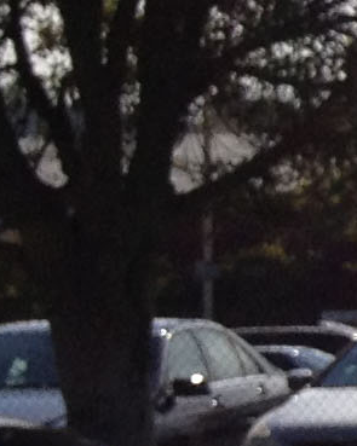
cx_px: 1814
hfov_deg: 4.4
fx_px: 3990
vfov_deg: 6.4
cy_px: 338
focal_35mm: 302
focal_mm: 4.28
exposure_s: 1/4255
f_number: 2.4
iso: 64
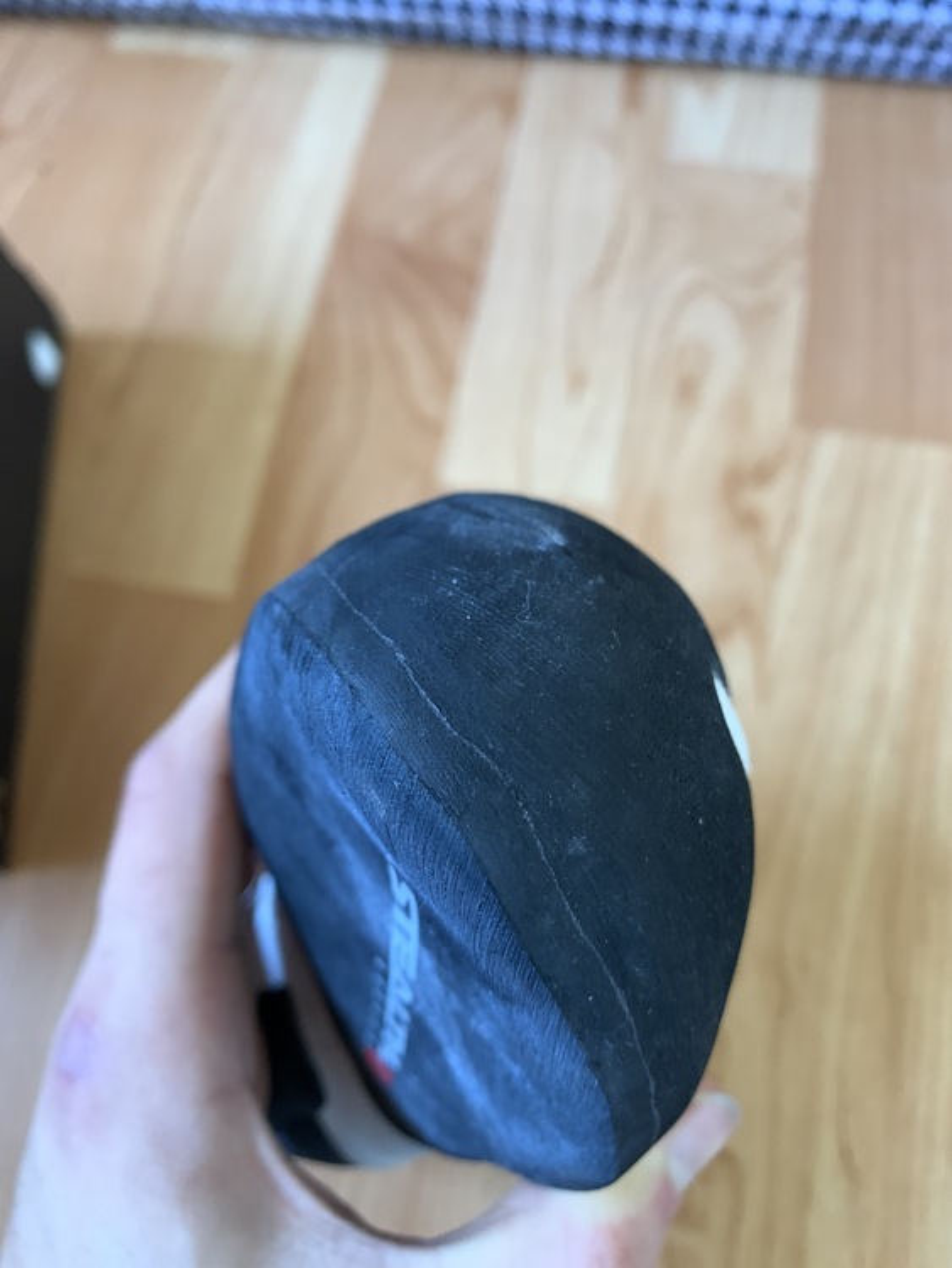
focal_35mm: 26
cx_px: 476
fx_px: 953
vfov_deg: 67.3
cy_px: 634
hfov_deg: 53.1
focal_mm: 4.25
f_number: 1.8
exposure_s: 1/30
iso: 640
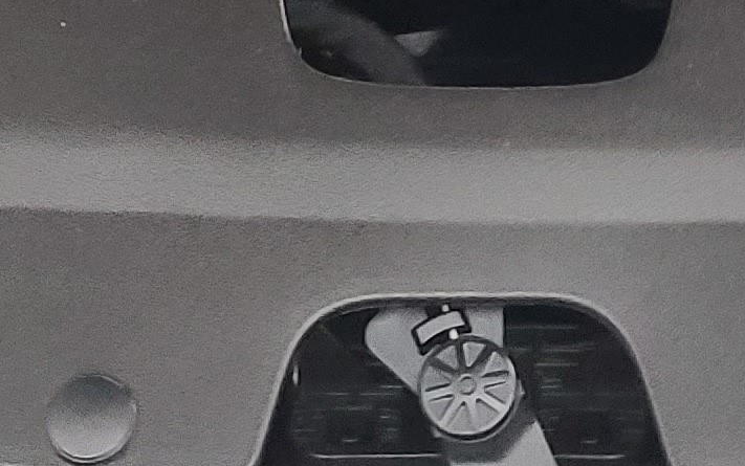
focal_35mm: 149
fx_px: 3026
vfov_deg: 8.0
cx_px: 604
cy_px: -744
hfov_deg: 14.0
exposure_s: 1/24
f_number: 1.8
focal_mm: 7
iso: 640
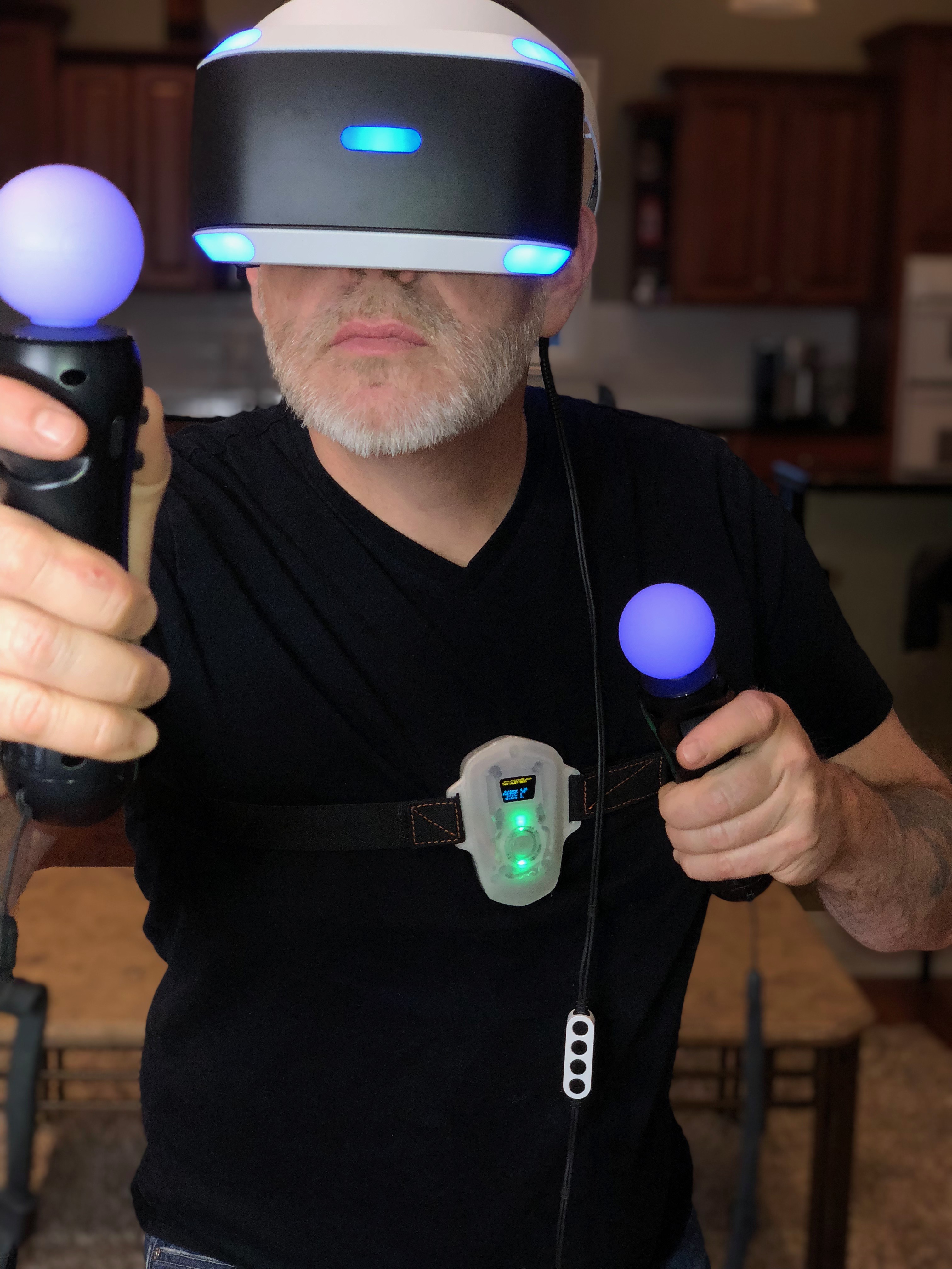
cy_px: 634
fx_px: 1907
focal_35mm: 52
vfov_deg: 36.8
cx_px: 476
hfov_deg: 28.0
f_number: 2.4
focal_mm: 6
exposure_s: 1/60
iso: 64
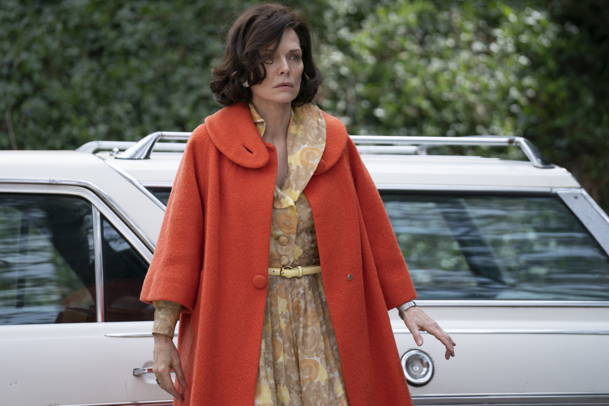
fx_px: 2909
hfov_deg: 11.9
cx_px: 304
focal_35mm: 172
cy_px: 203
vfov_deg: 8.0
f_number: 4
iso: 200
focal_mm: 172
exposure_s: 1/400
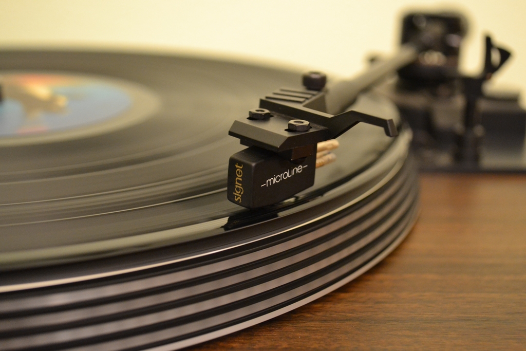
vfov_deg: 25.8
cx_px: 263
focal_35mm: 52
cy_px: 176
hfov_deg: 37.8
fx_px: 767
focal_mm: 35
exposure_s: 1/15
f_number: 5
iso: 2200
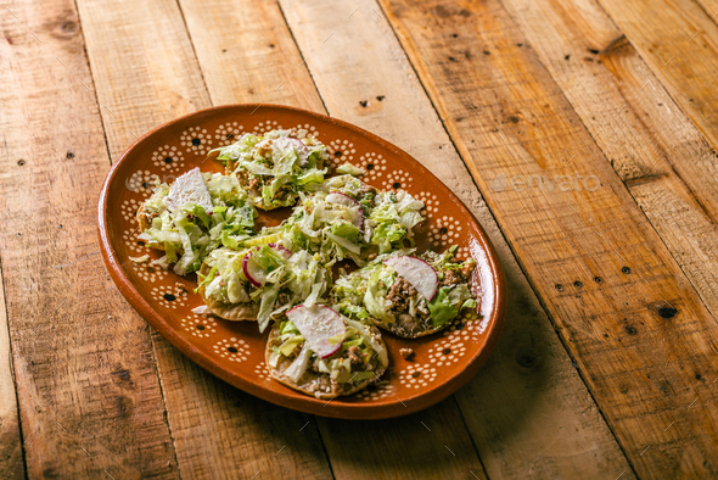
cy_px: 240
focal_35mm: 50
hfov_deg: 39.6
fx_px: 998
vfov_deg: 27.0
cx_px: 359
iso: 200
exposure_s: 1/200
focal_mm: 50
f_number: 3.5
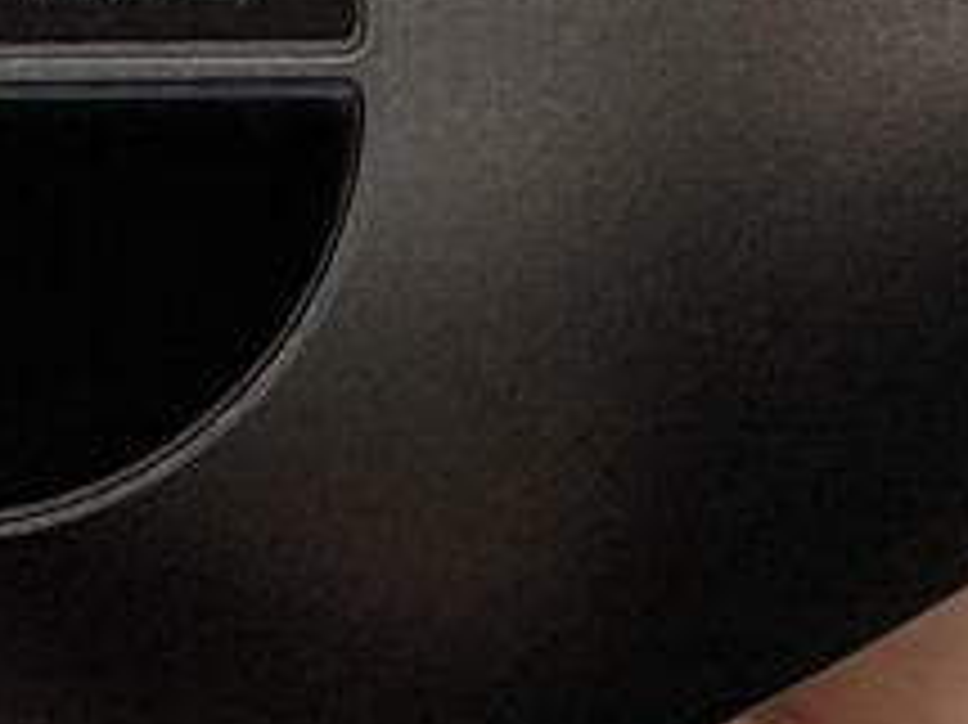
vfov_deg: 3.9
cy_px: -1255
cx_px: -18
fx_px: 10369
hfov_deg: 5.3
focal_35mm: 371
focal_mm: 6
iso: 40
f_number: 2
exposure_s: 1/99
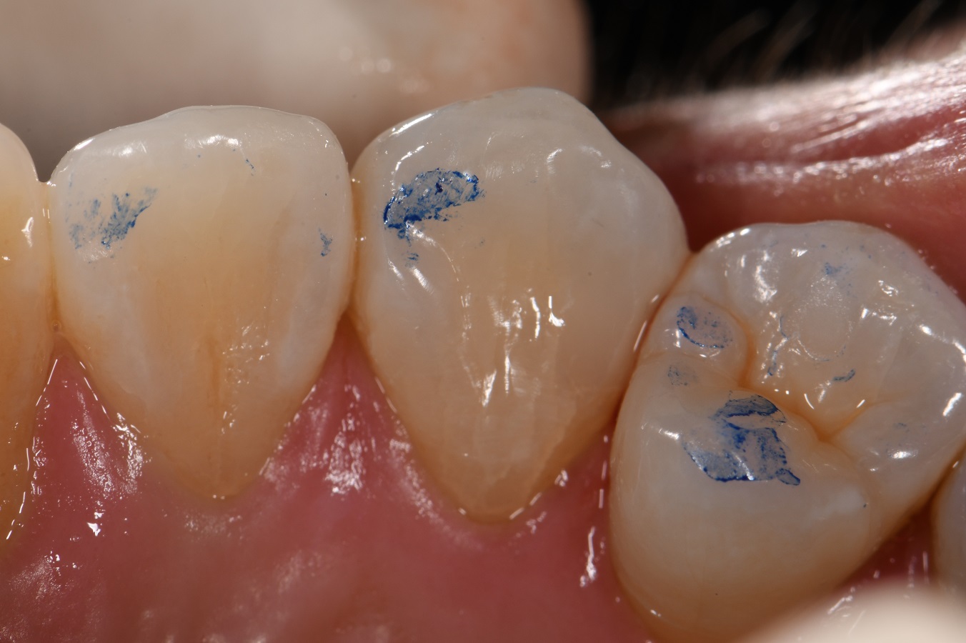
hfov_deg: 13.1
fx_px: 4211
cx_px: 483
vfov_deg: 8.7
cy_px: 322
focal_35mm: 157
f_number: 32
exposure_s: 1/160
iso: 200
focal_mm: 105
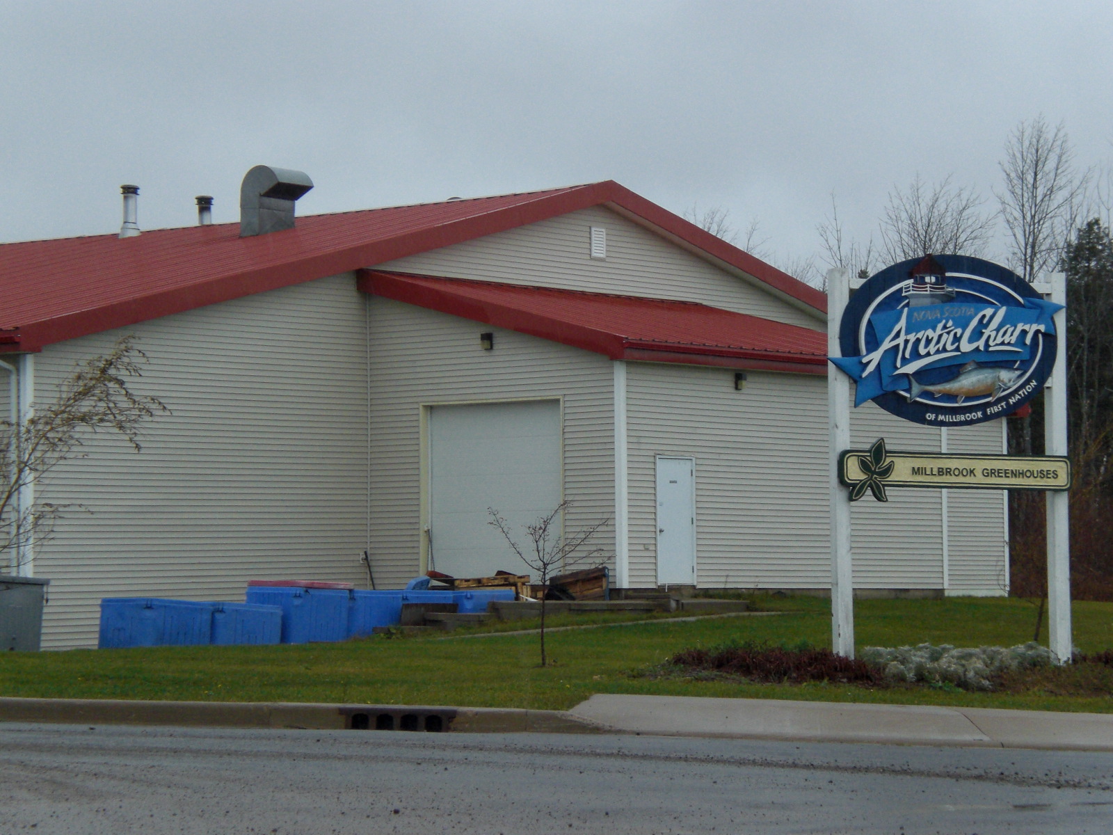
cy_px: 418
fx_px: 3215
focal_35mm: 100
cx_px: 556
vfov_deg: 14.8
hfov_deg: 19.6
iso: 200
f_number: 5.4
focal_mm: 16.51
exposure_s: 1/200
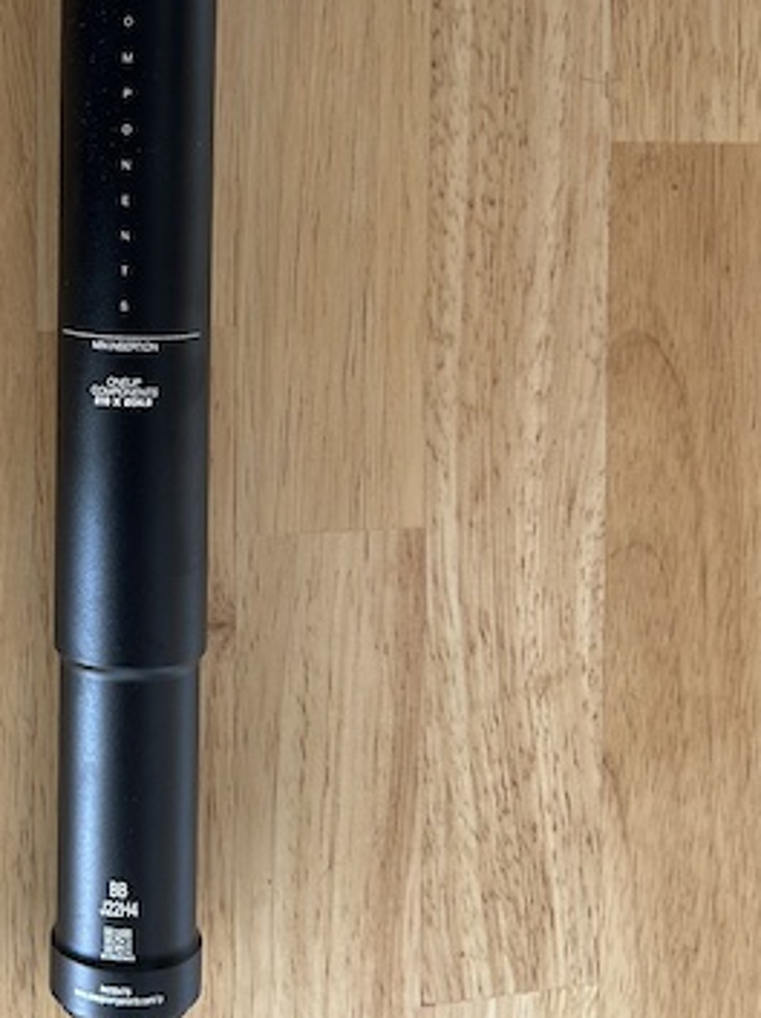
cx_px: 63
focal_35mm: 59
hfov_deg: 24.0
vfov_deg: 32.0
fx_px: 1733
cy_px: 228
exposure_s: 1/96
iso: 125
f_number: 1.5
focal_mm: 5.7
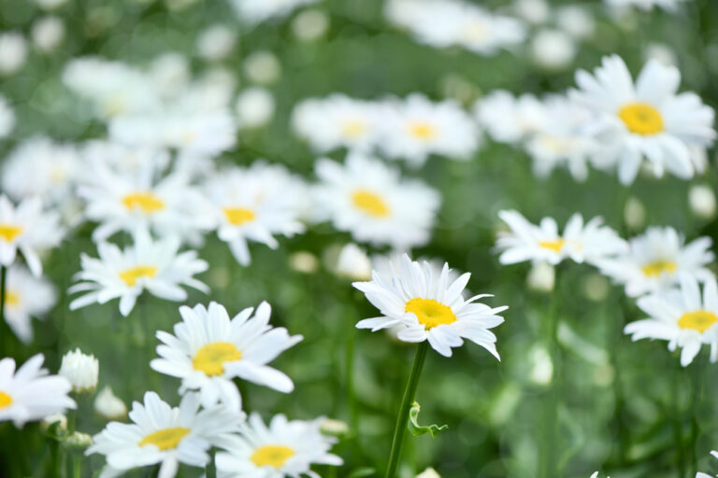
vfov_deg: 13.0
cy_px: 239
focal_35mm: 105
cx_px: 359
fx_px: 2094
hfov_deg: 19.5
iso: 100
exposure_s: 1/800
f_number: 4
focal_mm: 105
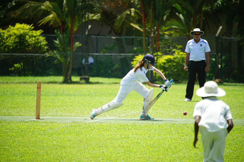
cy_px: 81
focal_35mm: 400
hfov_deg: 5.2
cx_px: 122
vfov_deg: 3.4
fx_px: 2711
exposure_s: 1/500
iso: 320
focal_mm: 400
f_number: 5.6
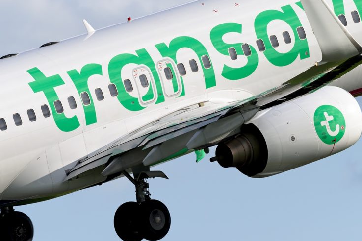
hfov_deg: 3.1
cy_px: 96
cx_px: 252
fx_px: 6797
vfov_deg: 2.0
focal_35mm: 676
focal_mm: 410
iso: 200
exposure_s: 1/1250
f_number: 7.1
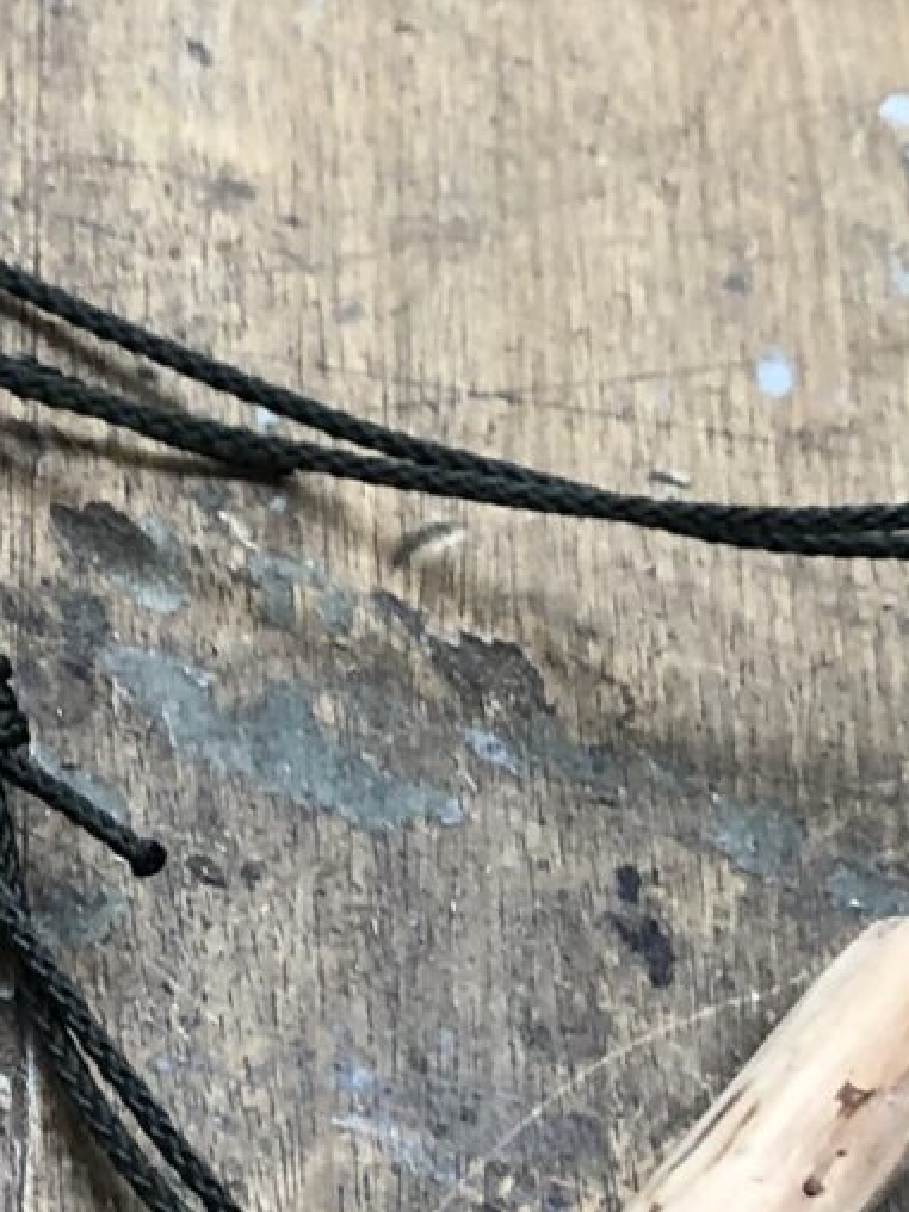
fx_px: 4937
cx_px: -744
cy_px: 1026
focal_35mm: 141
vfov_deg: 13.9
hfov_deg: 9.9
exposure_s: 1/33
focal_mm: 3.99
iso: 25
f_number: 1.8
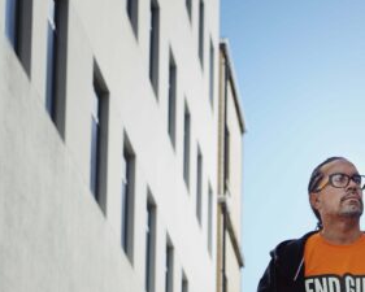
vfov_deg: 11.4
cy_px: 439
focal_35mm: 130
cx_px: 329
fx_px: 1405
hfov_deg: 14.6
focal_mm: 38
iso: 64
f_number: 3.5
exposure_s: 1/400
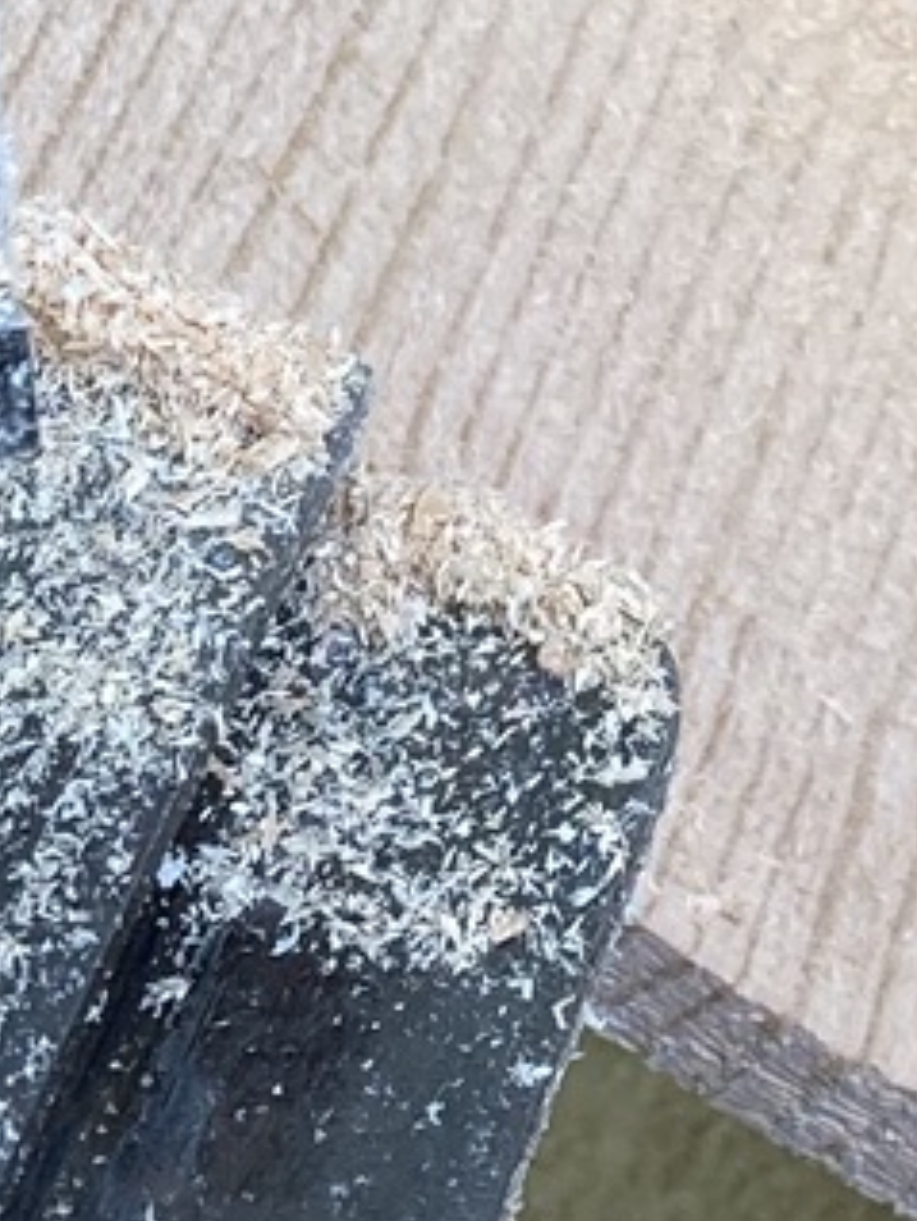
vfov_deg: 10.8
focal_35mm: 176
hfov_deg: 8.3
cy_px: -630
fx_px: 6208
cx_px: 1159
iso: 32
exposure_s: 1/120
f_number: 1.8
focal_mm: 3.99
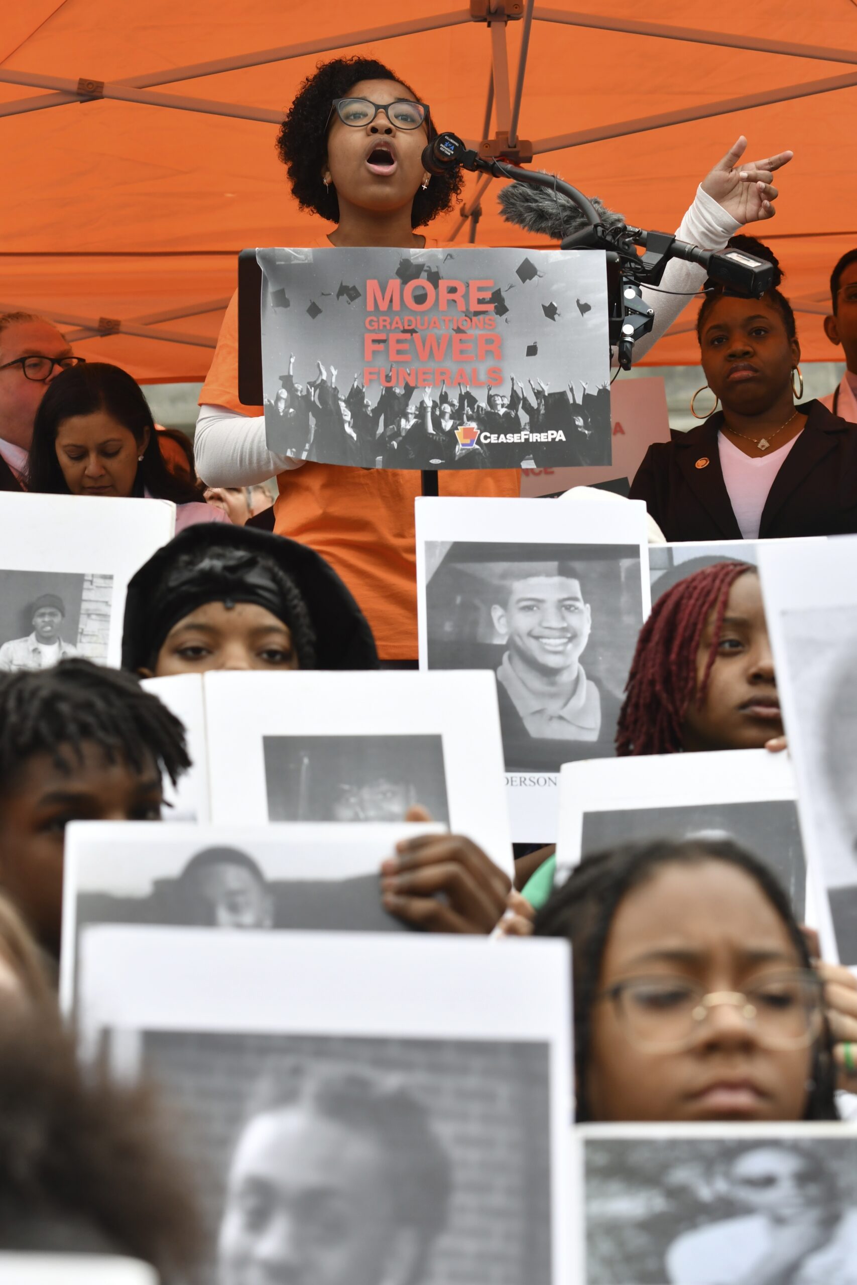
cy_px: 642
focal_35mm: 105
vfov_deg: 19.5
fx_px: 3749
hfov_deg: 13.0
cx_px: 428
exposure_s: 1/800
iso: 500
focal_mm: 70
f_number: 5.6
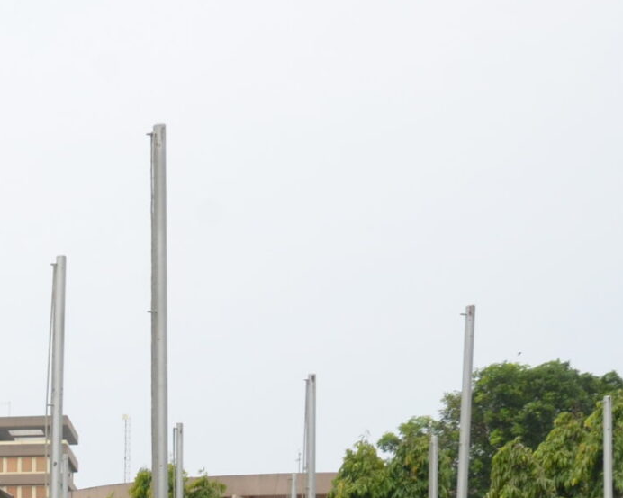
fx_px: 2156
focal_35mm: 117
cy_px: 705
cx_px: -375
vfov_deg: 12.6
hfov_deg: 15.0
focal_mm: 24
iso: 500
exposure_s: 1/400
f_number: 10
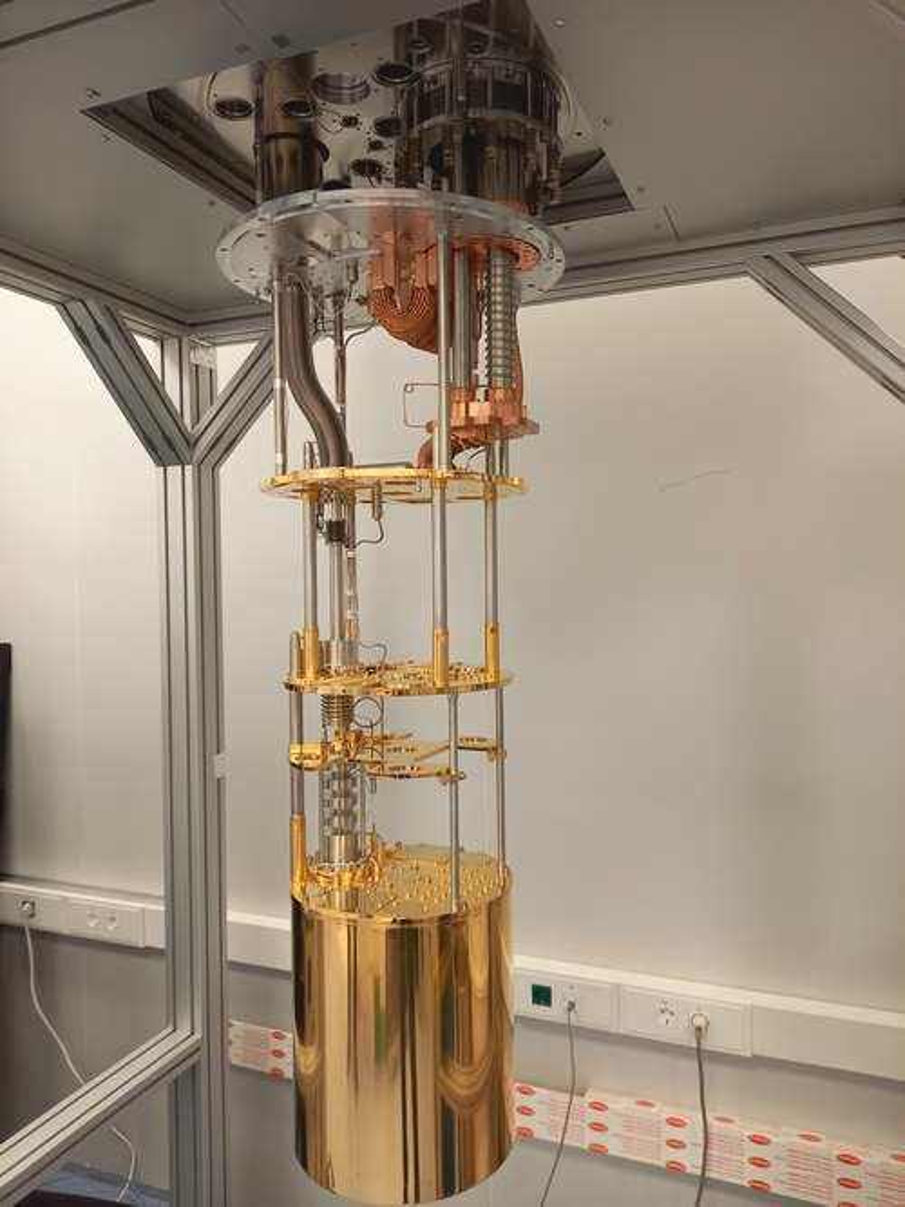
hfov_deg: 54.9
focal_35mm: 25
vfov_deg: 69.4
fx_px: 872
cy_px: 604
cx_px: 452
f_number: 2
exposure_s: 1/50
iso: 250
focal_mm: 4.6
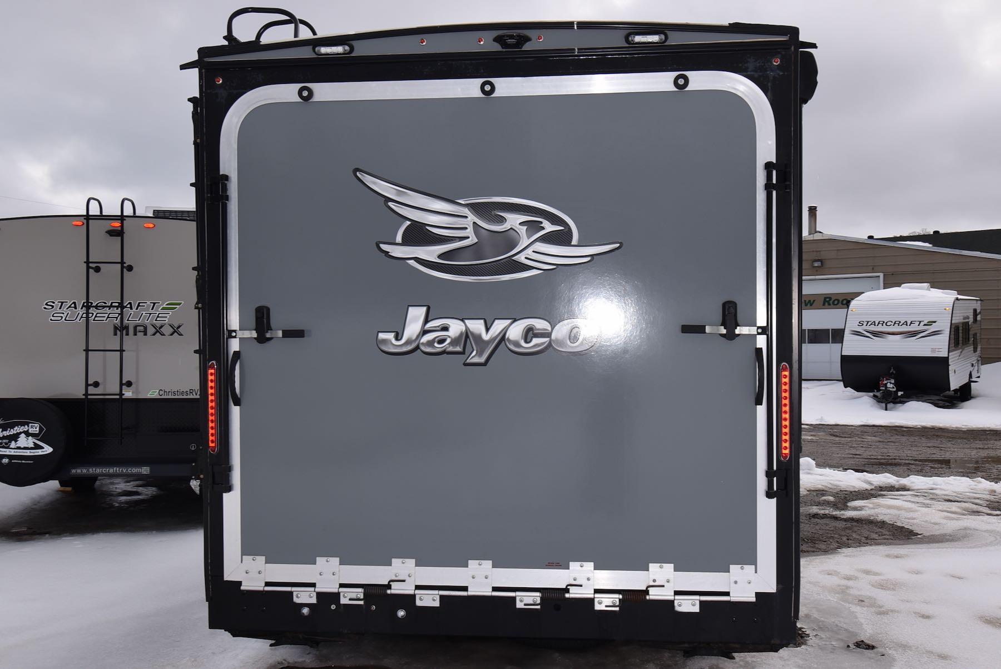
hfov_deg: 77.3
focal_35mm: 22
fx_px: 626
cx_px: 500
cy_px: 334
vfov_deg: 56.2
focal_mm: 15
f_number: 10
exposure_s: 1/200
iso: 100
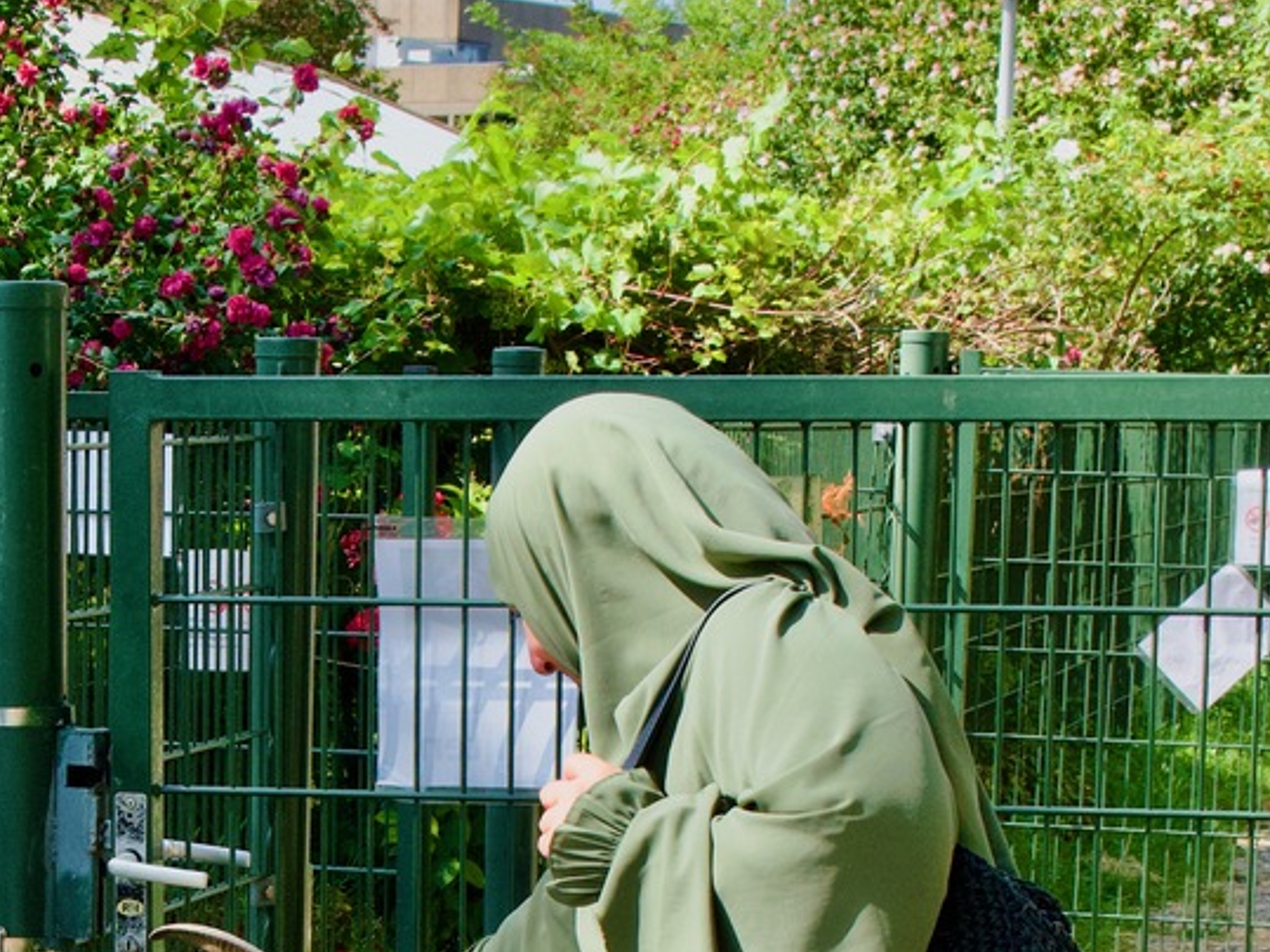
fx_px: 4071
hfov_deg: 17.6
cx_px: 290
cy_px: 1124
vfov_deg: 13.0
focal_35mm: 111
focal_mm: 22
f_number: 7.1
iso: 400
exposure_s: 1/800
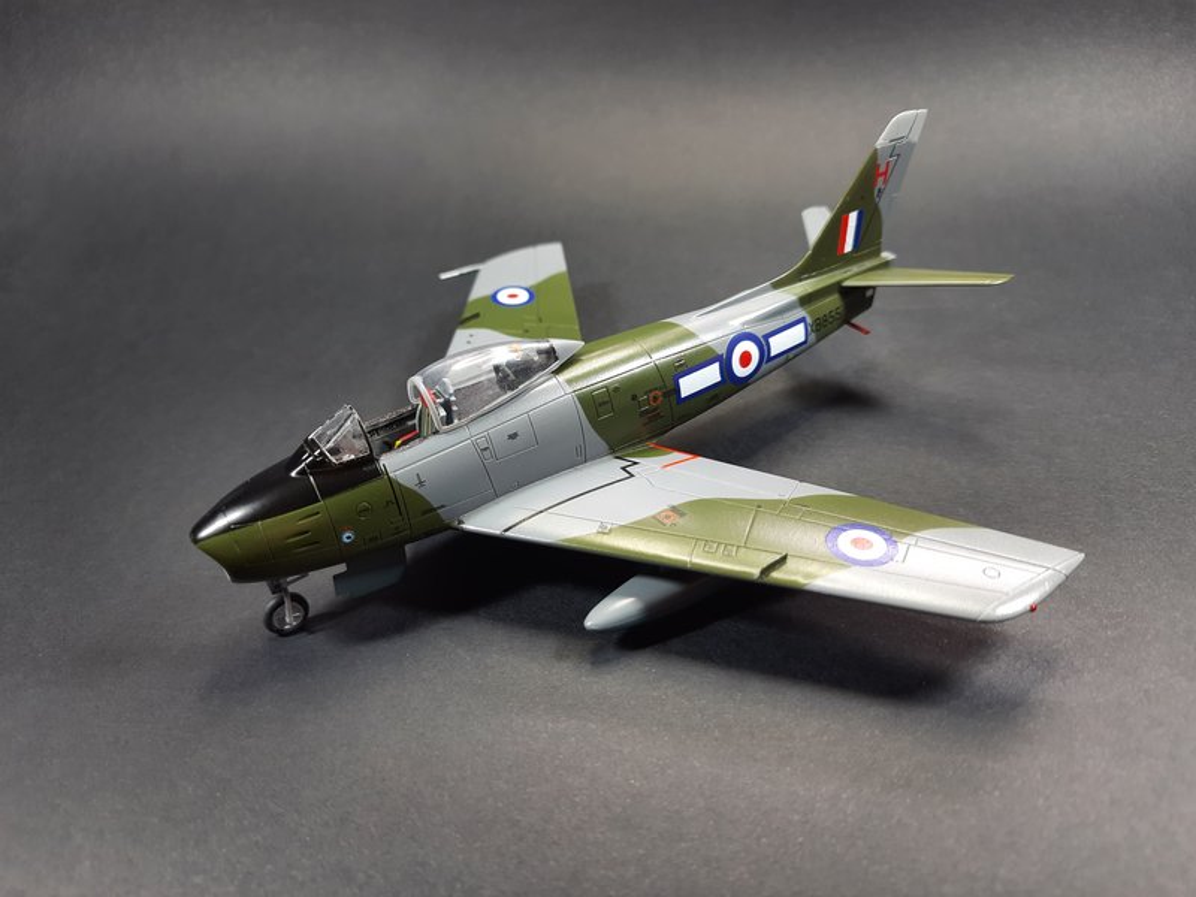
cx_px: 598
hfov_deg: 71.6
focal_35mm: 24
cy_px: 448
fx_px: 829
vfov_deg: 56.8
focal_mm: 5.23
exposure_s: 1/50
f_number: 1.8
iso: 100
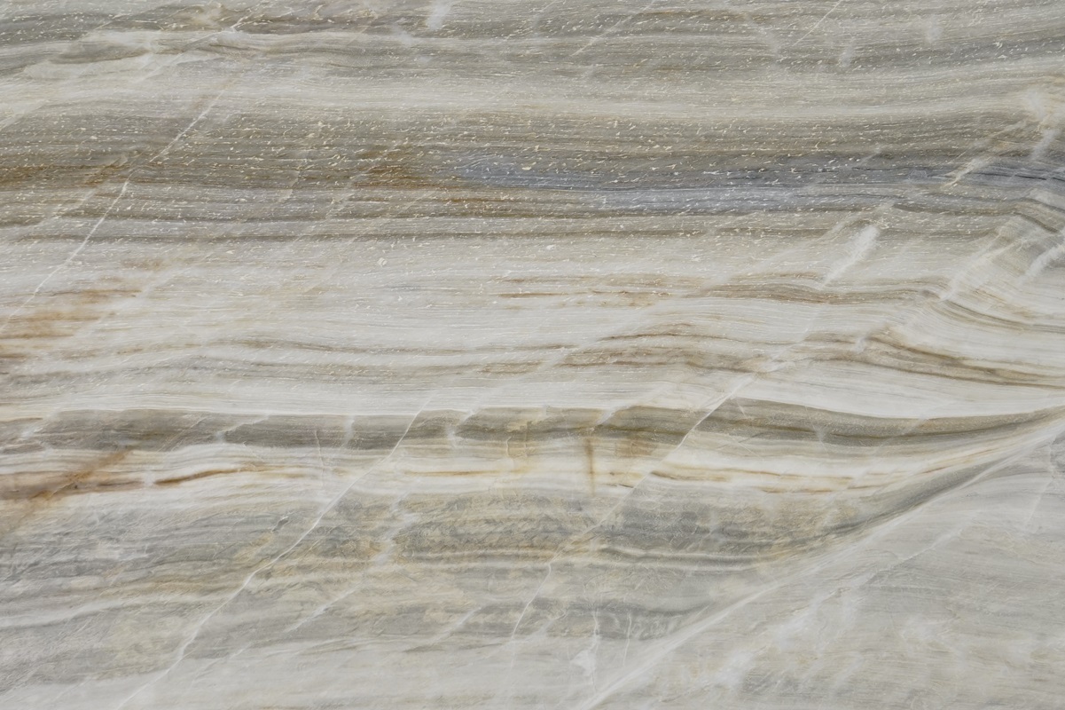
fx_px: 1420
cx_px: 532
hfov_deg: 41.1
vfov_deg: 28.1
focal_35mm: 48
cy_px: 355
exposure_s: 1/125
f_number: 11
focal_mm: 48
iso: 400
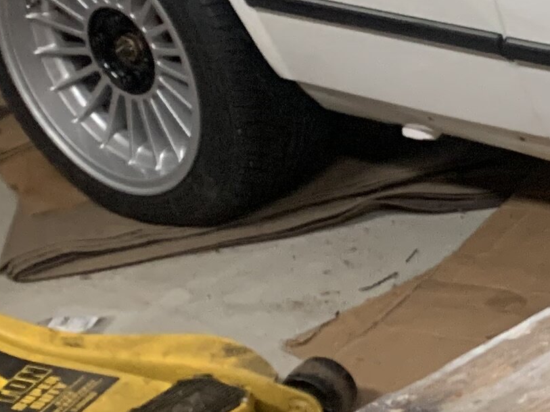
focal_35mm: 129
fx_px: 2049
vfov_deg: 11.5
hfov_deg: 13.2
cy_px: 187
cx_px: 1094
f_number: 1.8
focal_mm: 4.25
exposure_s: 1/60
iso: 200
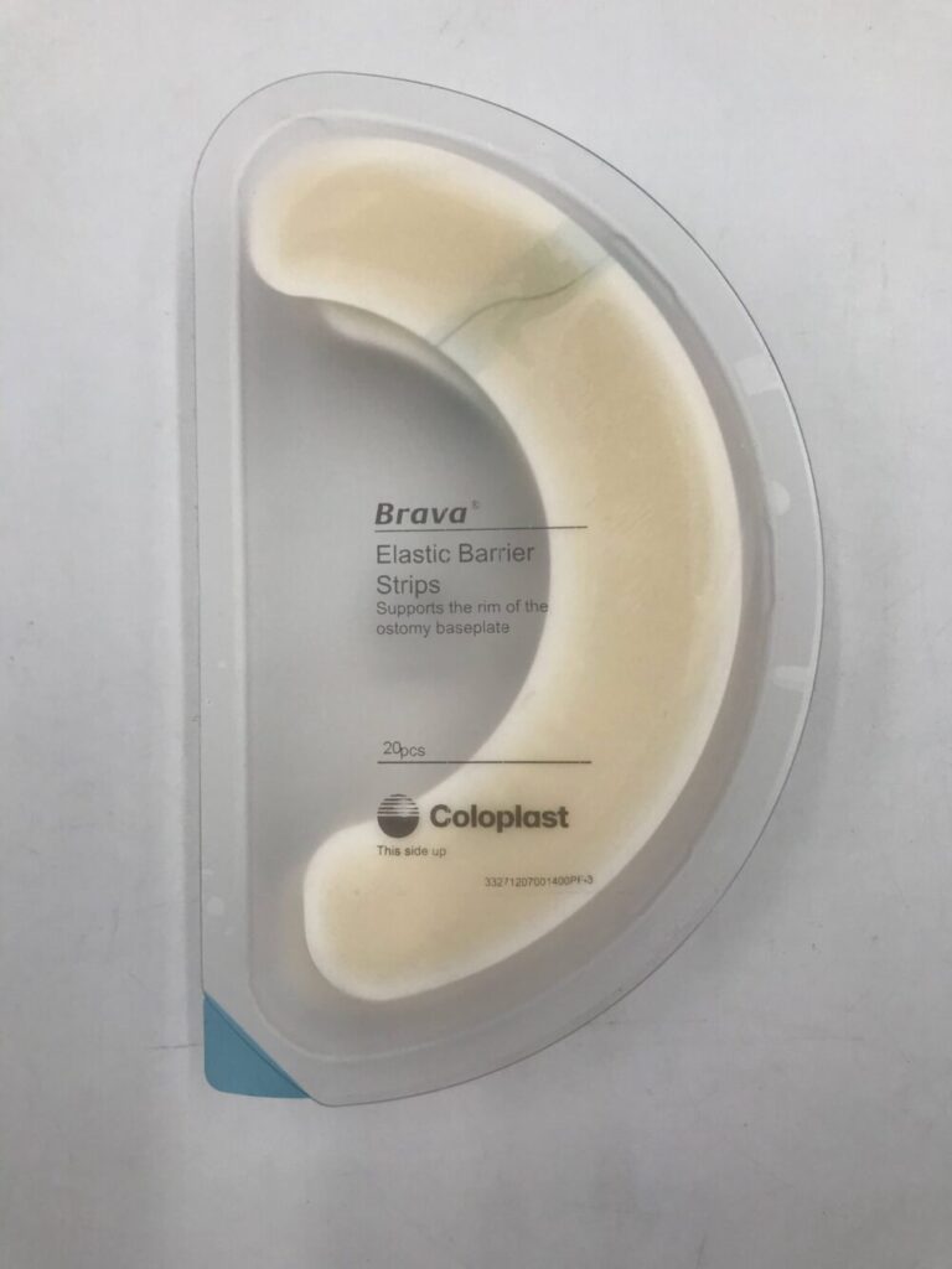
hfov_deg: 49.7
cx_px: 476
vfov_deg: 63.4
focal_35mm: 28
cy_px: 634
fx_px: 1027
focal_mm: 3.99
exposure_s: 1/120
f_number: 1.8
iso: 32
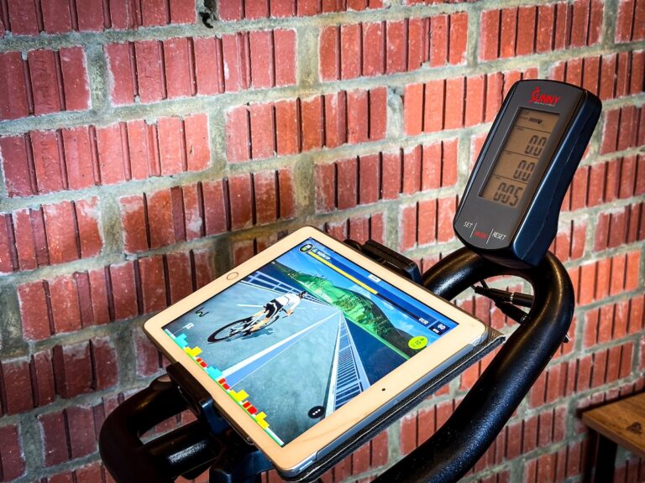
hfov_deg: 39.7
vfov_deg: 30.3
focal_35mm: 48
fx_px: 894
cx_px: 322
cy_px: 242
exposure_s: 1/35
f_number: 1.8
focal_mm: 6.86
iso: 160
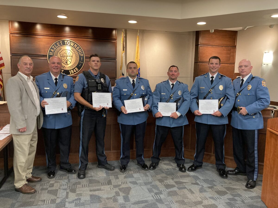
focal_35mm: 28
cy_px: 104
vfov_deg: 49.7
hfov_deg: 63.4
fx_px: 225
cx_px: 139
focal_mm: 3.99
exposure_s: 1/60
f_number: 1.8
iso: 200
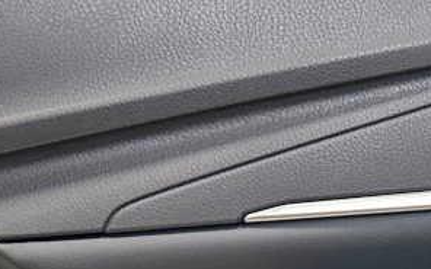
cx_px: 598
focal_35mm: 88
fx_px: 1034
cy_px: 337
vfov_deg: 14.3
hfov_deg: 20.9
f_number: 1.78
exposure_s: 1/60
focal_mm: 6.86
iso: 640
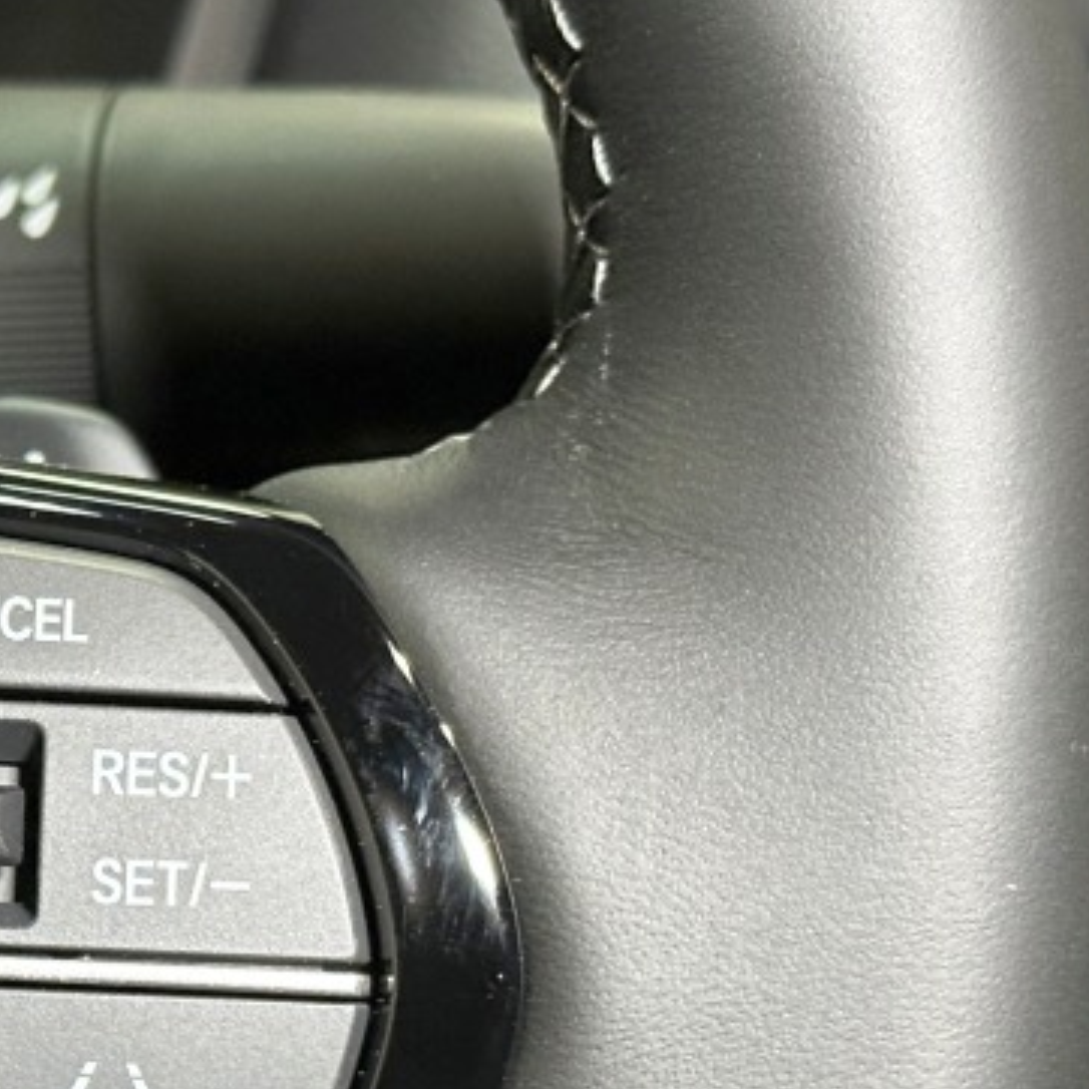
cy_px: 833
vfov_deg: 14.5
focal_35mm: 120
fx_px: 4271
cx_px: -75
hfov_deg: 14.2
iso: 400
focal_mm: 6.86
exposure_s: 1/40
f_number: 1.78
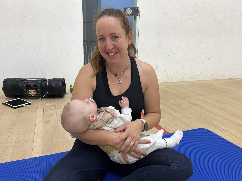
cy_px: 92
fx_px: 189
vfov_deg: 51.4
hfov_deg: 65.3
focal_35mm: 27
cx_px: 125
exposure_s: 1/100
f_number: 1.6
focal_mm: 5.1
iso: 100
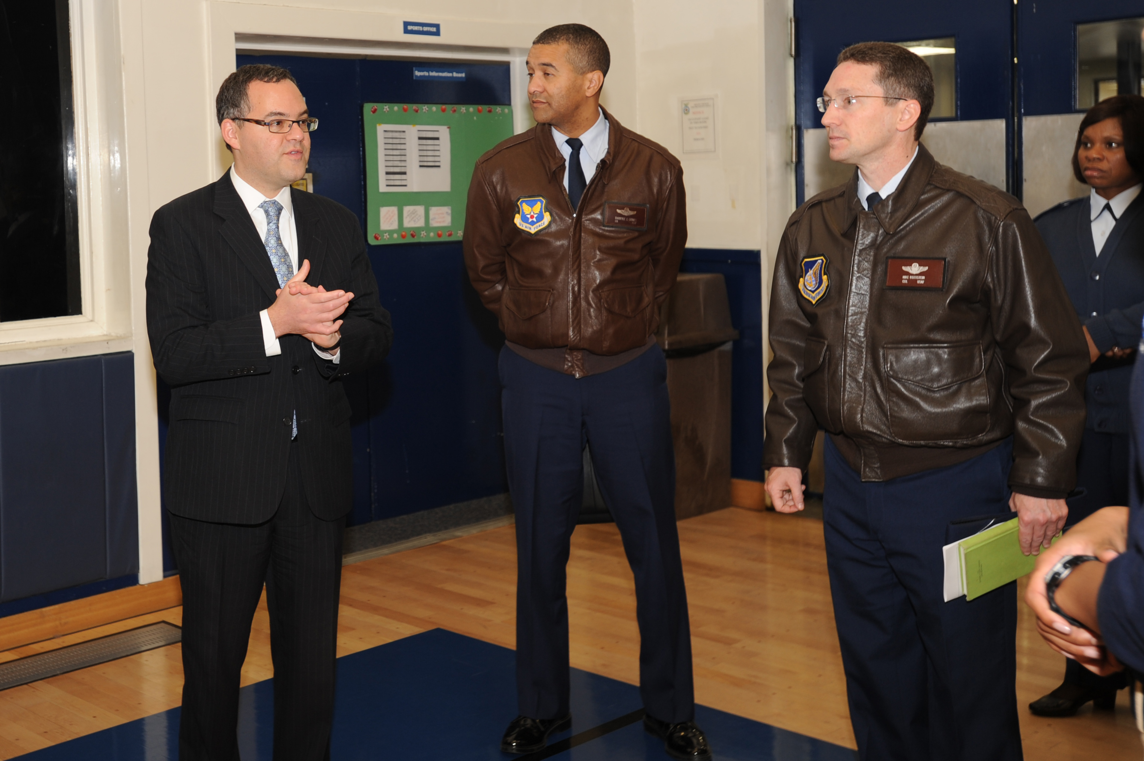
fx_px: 1111
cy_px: 380
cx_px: 572
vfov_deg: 37.8
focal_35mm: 35
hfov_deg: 54.5
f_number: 5
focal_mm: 35
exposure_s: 1/60
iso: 250
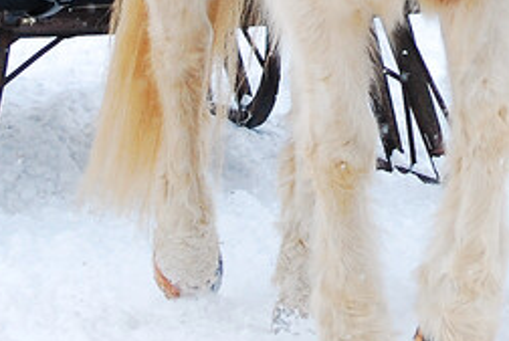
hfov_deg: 3.8
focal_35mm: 534
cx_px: 535
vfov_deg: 2.6
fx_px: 7563
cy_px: -221
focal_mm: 70
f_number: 5.6
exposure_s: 1/500
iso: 250
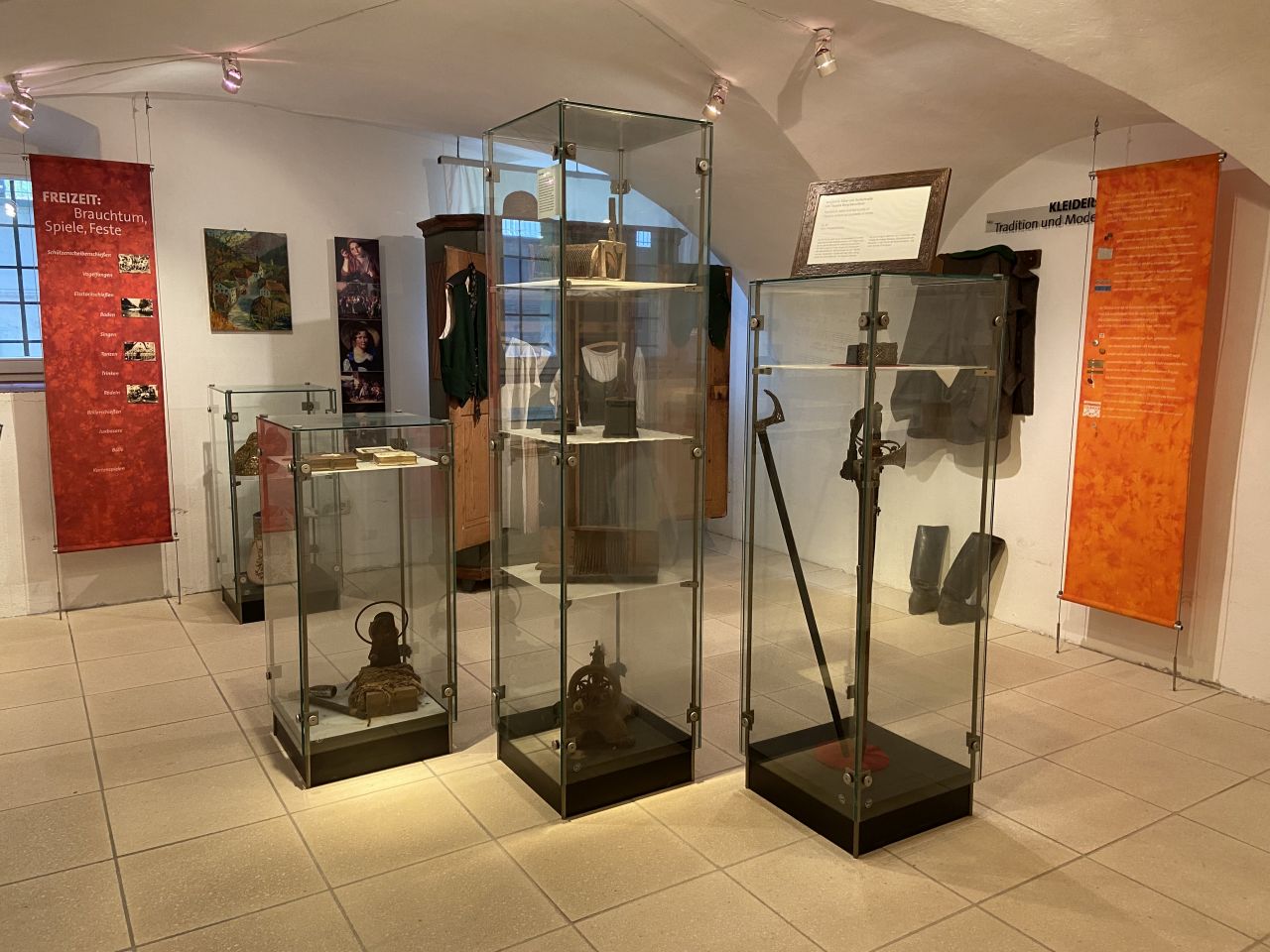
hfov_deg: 67.3
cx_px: 635
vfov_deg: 53.1
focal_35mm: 26
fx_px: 954
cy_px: 476
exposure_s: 1/50
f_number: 1.8
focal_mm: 4.25
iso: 200
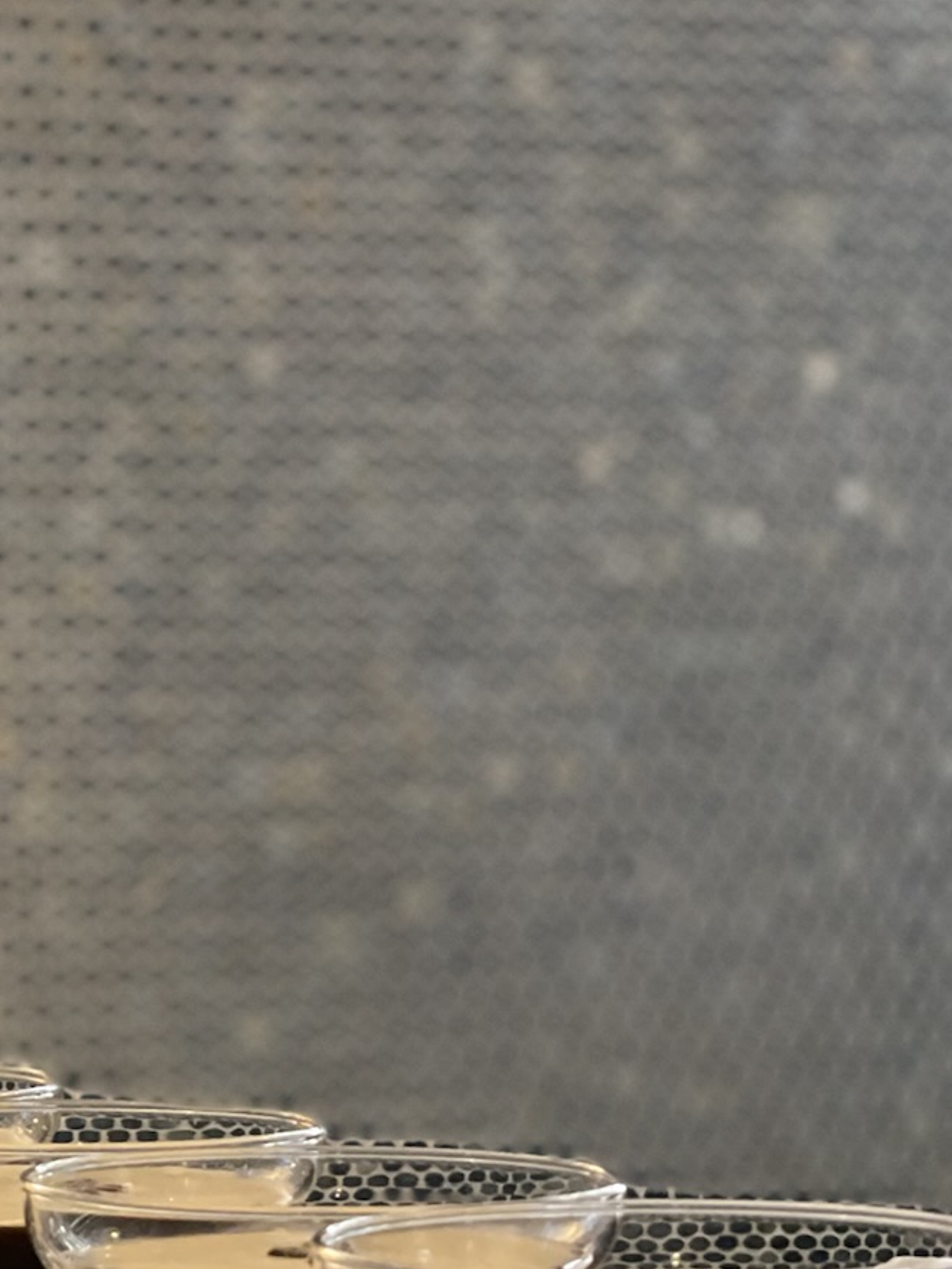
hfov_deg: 12.0
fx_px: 4437
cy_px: 1178
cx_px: -127
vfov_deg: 16.0
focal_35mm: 121
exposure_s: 1/20
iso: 500
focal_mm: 6
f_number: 2
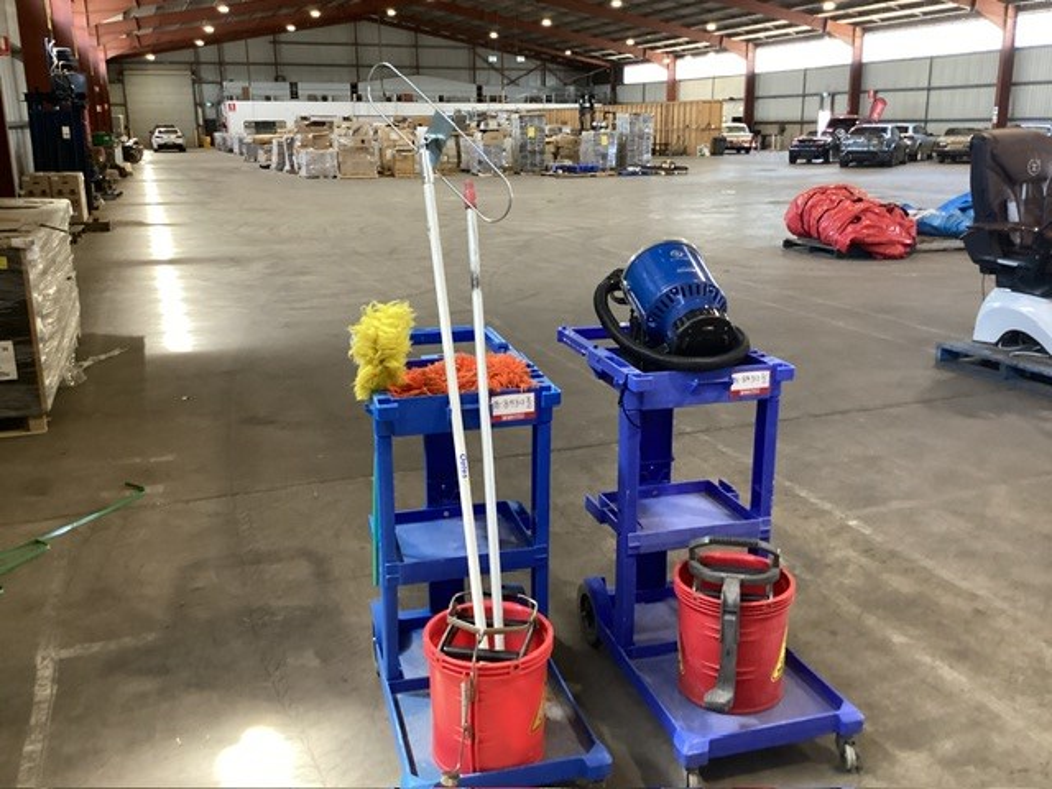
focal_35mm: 31
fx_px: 942
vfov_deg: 45.4
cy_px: 394
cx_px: 526
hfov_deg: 58.4
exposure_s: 1/60
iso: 320
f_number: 2.4
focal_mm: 3.3
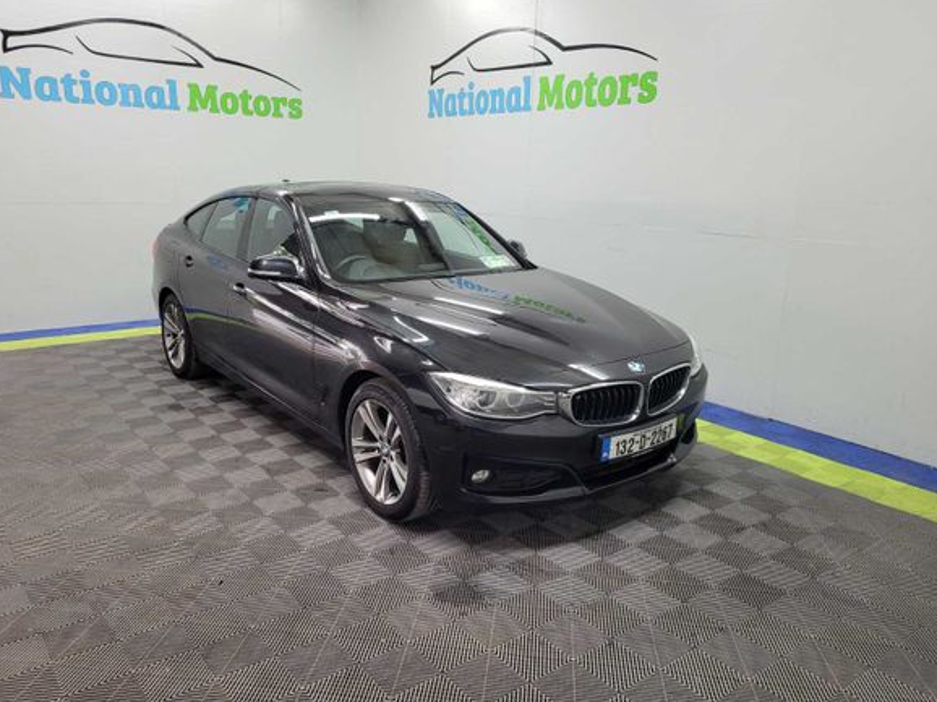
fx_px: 731
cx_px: 462
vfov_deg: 51.3
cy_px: 355
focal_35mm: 27
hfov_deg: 65.3
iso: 200
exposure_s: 1/100
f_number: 1.8
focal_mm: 5.4
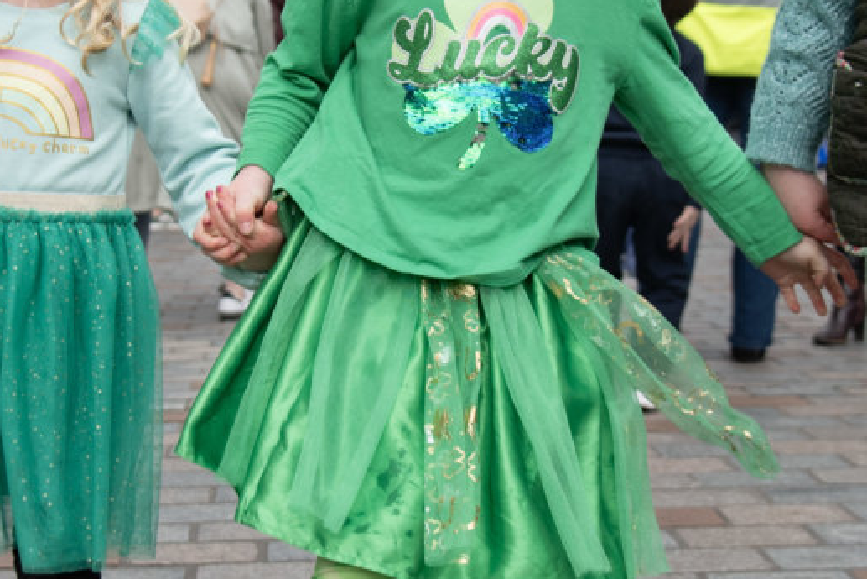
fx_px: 2337
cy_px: 121
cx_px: 359
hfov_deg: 21.0
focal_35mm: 97
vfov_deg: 14.0
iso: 400
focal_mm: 31
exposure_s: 1/800
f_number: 4
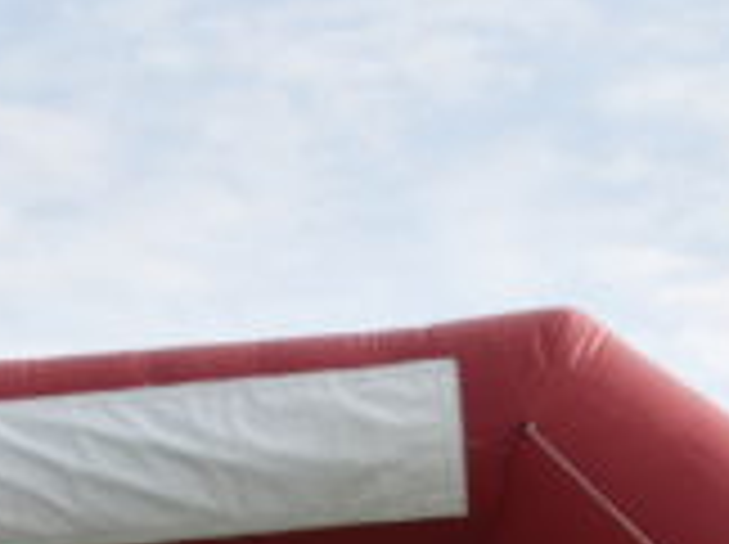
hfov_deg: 10.3
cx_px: 72
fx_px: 4038
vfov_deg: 7.2
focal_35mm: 192
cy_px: 1347
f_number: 9.5
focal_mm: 21
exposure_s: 1/350
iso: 200
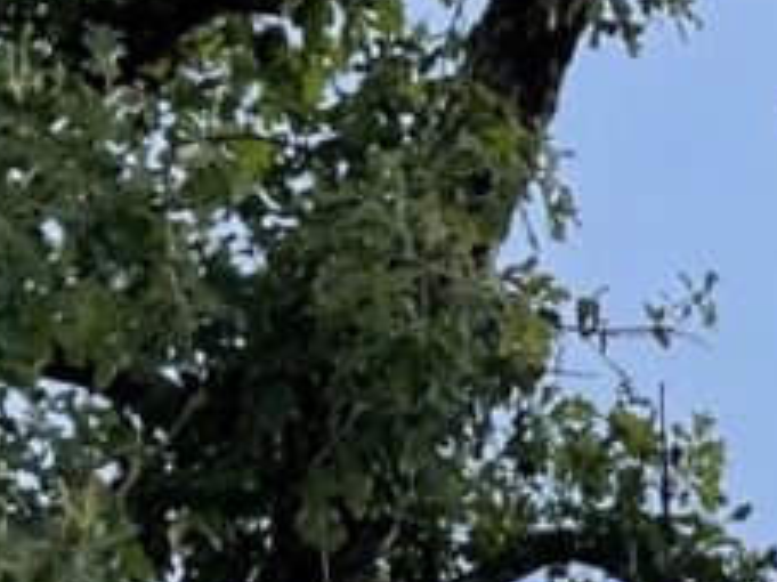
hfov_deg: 11.1
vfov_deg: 7.8
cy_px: 1400
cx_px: 801
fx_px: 3948
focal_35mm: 176
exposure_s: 1/2165
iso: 32
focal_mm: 5.1
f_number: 1.6
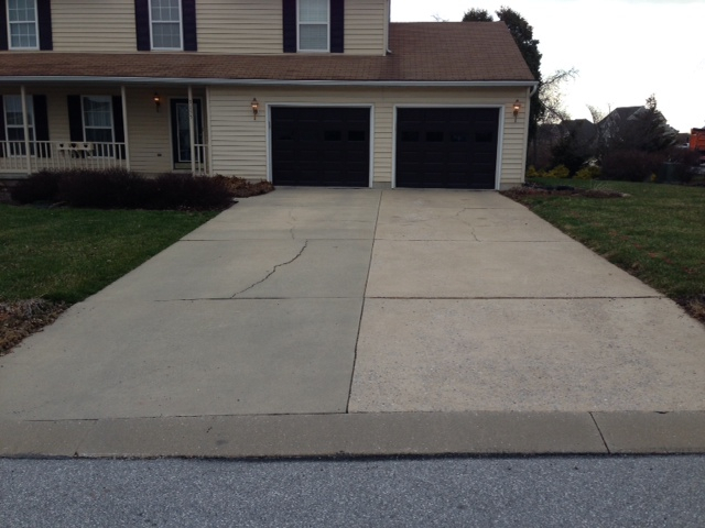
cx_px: 352
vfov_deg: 42.9
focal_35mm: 33
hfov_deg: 55.4
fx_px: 672
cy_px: 264
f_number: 2.4
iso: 50
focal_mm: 4.12
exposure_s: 1/324
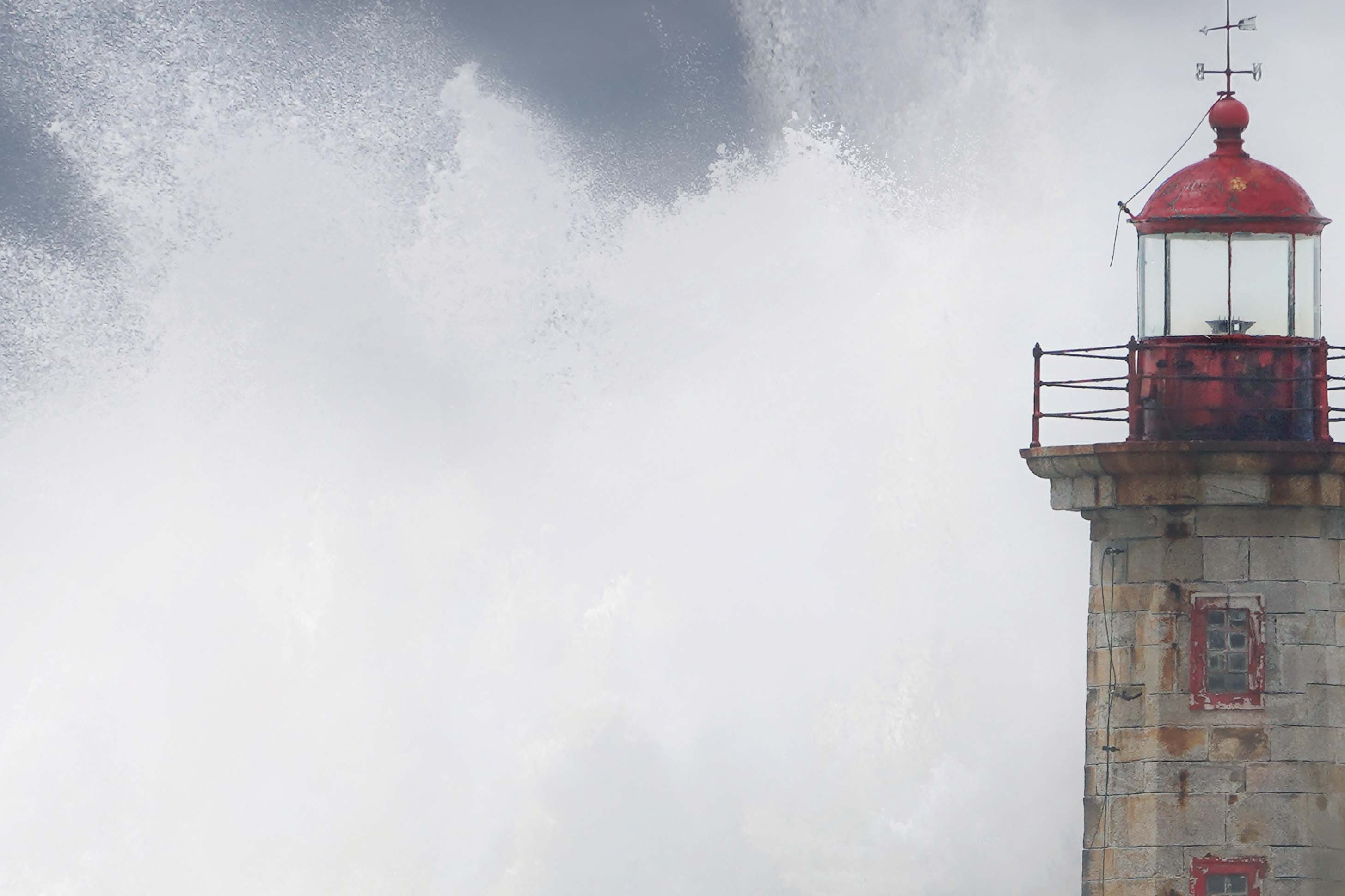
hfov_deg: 4.2
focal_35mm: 495
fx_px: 18491
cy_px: 615
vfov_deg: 2.8
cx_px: 824
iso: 200
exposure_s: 1/640
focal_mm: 240
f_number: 9
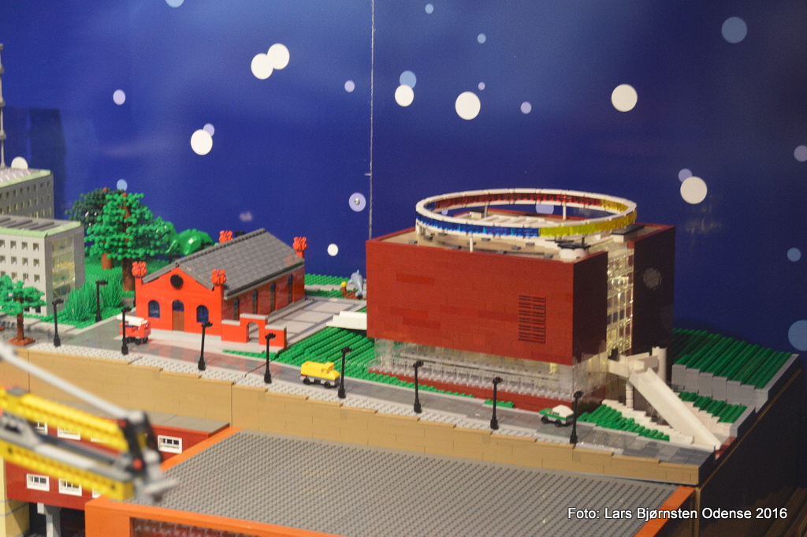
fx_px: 1848
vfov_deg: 16.5
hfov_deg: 24.6
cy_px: 268
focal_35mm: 82
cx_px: 404
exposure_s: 1/60
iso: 500
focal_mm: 55
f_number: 5.6
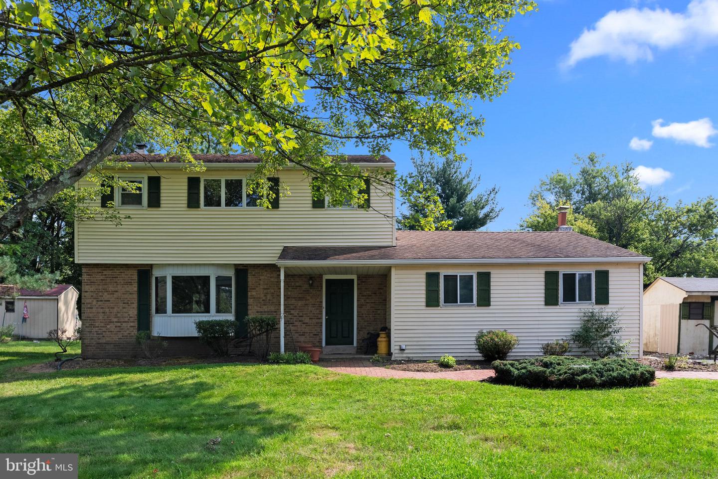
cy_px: 240
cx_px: 359
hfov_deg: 71.5
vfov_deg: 51.3
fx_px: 499
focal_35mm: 25
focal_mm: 25
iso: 640
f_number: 11
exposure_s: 1/320
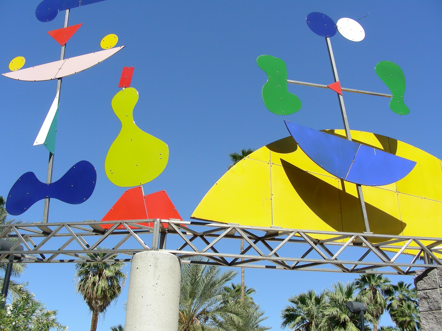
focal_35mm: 38
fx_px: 485
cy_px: 166
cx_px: 221
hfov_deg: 49.0
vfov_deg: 37.7
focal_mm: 6.3
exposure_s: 1/726
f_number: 4
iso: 50
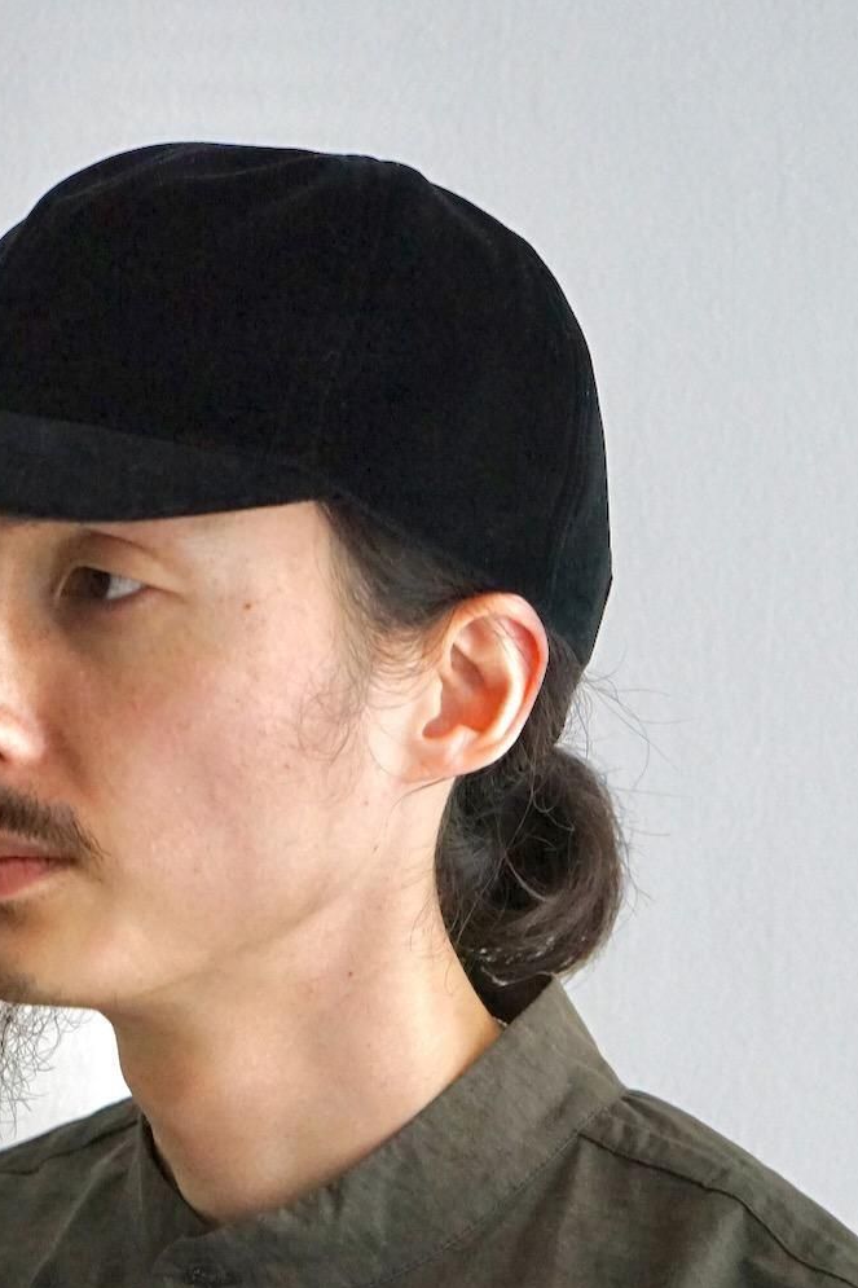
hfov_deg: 12.0
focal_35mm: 114
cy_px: 915
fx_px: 4077
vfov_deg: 17.9
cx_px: 204
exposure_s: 1/125
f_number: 5.6
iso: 6400
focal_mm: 63
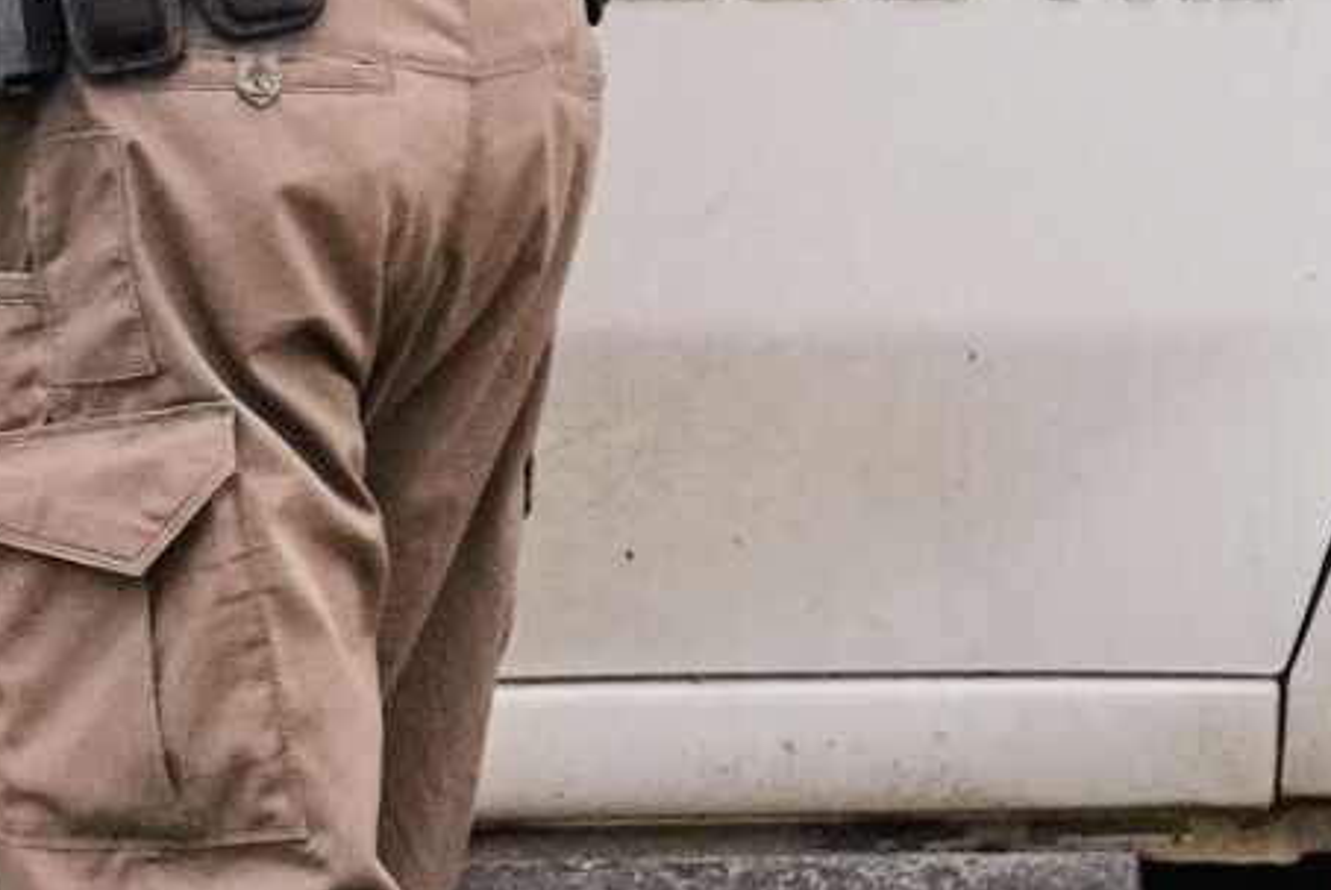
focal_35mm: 1154
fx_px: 42706
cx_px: -1175
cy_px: -595
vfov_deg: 1.2
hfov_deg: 1.8
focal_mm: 198
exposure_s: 1/10000
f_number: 3.5
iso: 5000
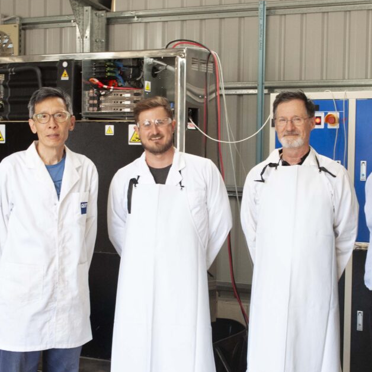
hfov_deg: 23.7
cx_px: 218
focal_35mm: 73
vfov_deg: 23.8
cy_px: 193
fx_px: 884
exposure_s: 1/40
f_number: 9
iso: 1600
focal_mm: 35
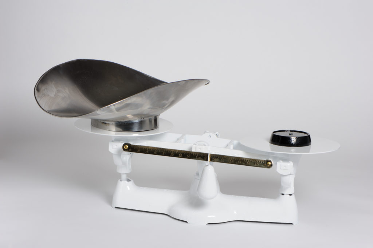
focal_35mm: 105
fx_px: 1087
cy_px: 124
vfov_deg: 13.0
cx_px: 186
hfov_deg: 19.5
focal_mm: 105
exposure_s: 1/125
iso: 200
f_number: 29
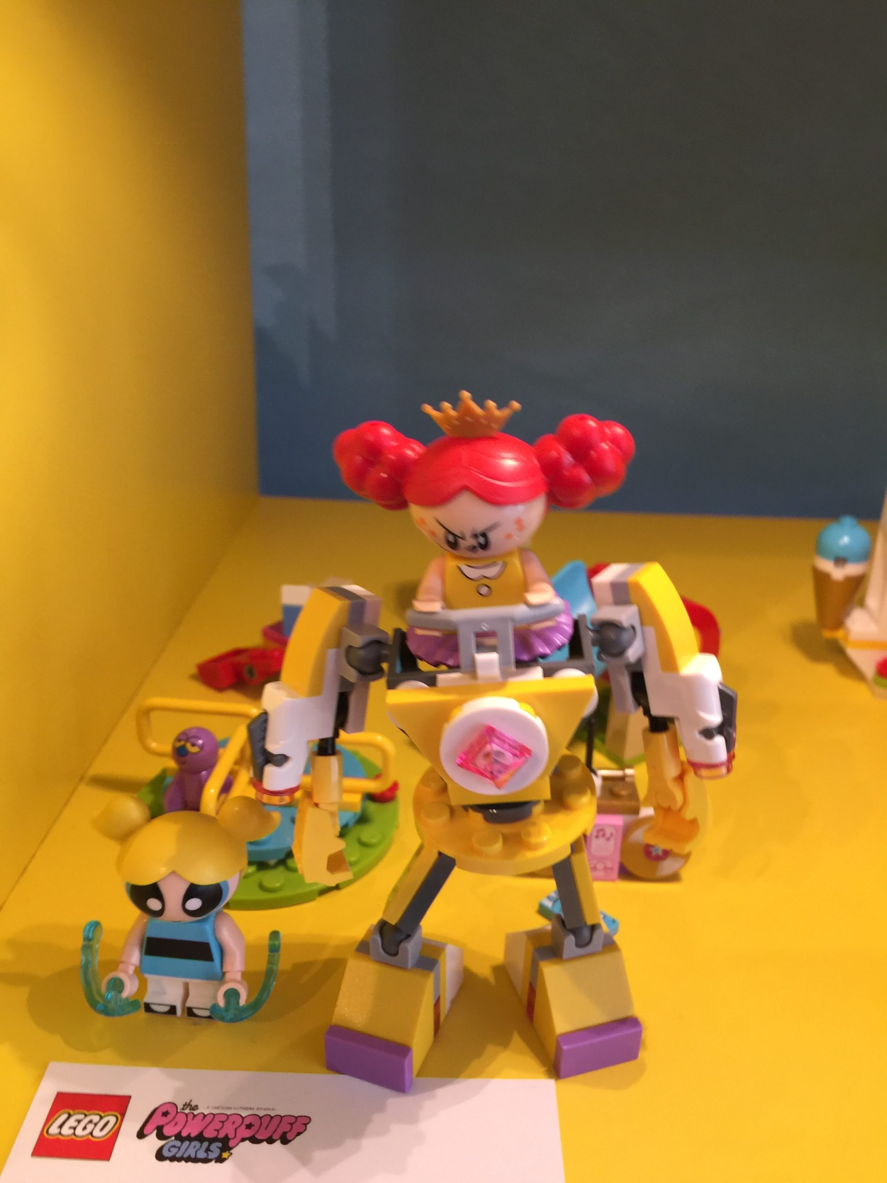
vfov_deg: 61.7
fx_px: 991
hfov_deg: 48.2
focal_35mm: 29
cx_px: 444
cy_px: 592
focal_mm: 4.15
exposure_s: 1/15
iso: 32
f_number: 2.2
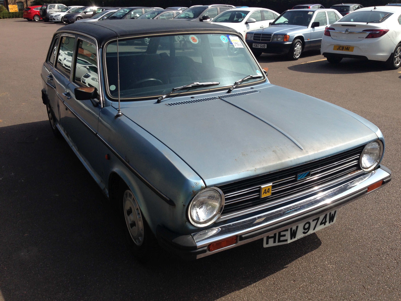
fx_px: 382
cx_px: 200
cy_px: 150
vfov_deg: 42.9
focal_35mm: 33
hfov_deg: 55.4
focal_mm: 4.12
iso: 50
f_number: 2.4
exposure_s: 1/1506
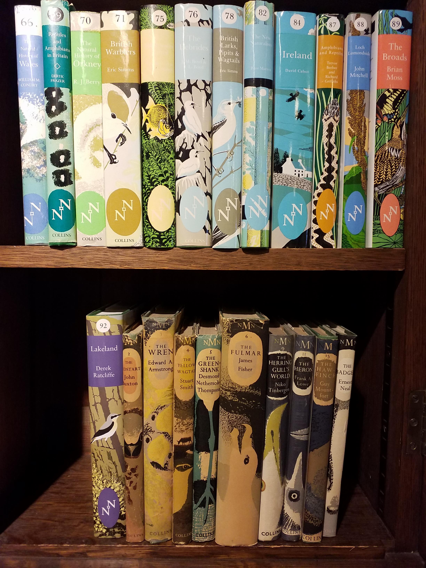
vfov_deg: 65.3
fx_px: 443
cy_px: 284
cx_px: 213
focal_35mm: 27
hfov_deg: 51.4
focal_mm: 3.6
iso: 160
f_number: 1.9
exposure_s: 1/50
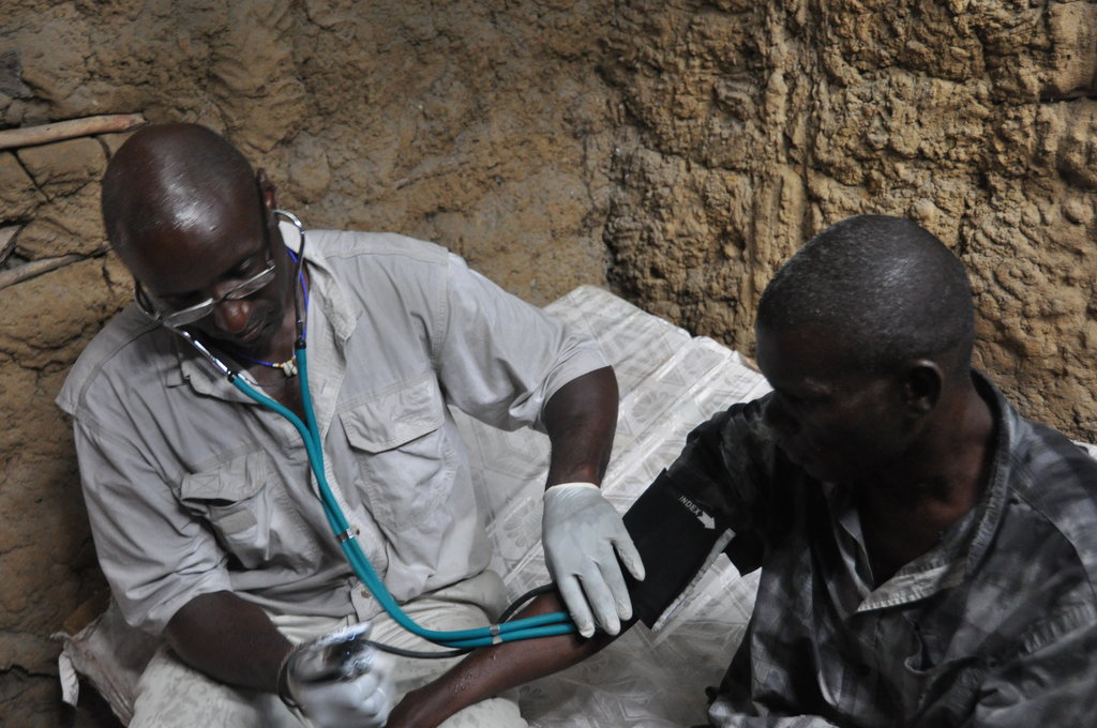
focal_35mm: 42
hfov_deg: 46.5
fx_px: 1278
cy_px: 364
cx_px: 548
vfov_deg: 31.8
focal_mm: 28
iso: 1600
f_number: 4
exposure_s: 1/13
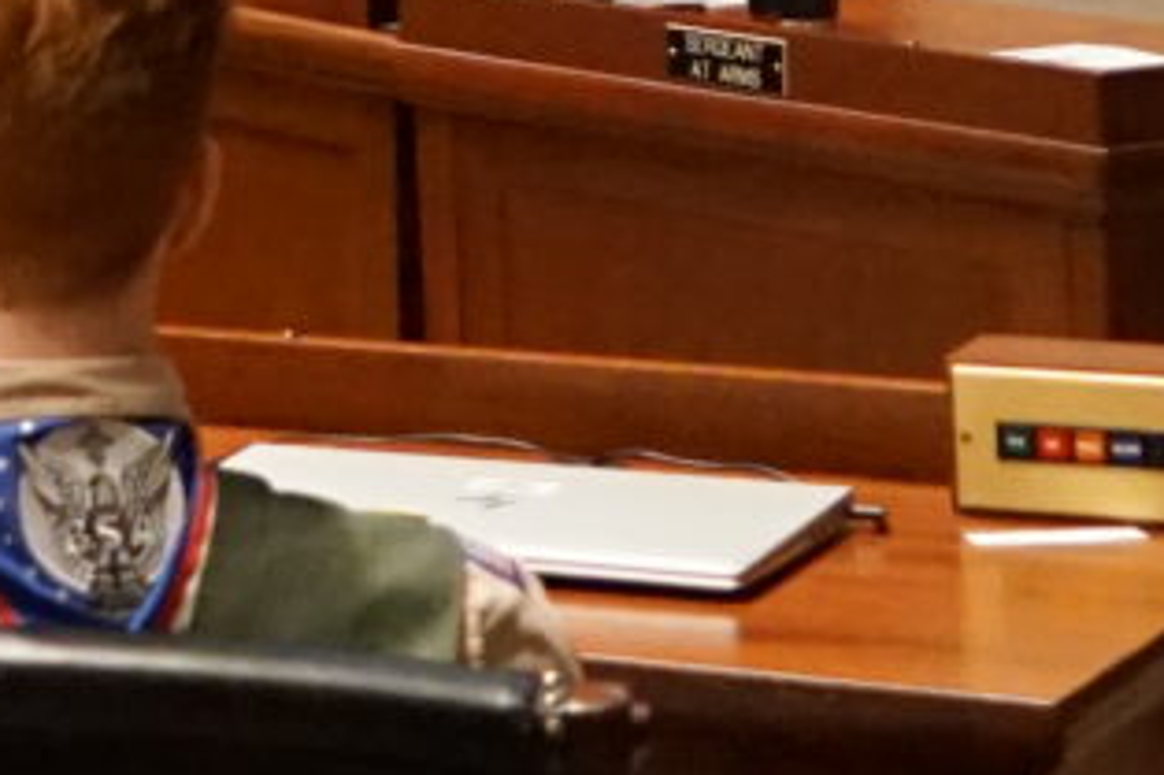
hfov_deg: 8.6
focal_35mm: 220
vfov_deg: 6.1
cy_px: -819
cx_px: -1590
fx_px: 7109
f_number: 4
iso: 6400
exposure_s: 1/100
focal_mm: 30
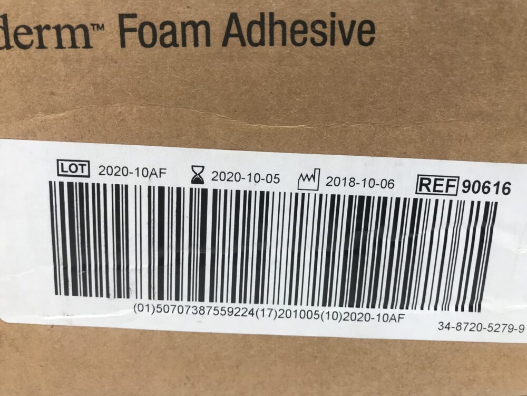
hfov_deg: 63.4
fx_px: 426
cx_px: 264
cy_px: 198
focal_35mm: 28
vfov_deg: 49.7
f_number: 1.8
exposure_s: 1/60
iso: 25
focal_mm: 3.99
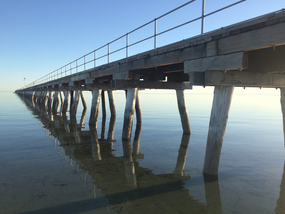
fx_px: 239
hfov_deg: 61.7
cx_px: 142
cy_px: 107
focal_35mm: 29
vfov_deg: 48.2
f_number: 2.2
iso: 32
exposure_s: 1/1140
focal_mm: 4.15
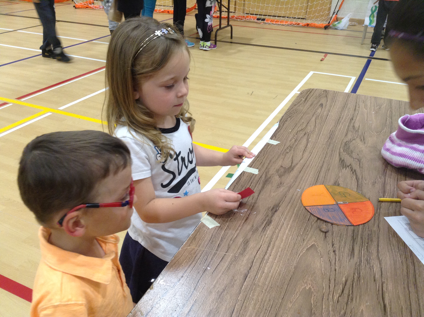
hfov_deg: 55.4
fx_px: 404
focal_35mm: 33
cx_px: 212
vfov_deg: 42.8
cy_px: 158
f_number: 2.4
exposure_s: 1/25
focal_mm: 3.3
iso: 80
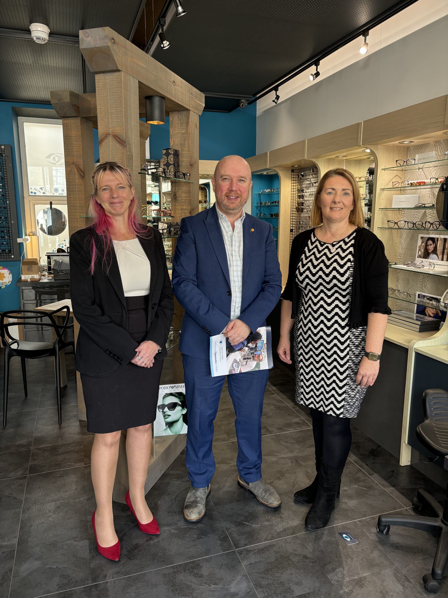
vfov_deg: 67.3
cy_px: 299
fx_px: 449
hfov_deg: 53.1
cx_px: 224
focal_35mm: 26
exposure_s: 1/100
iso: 80
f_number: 1.6
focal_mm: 5.96
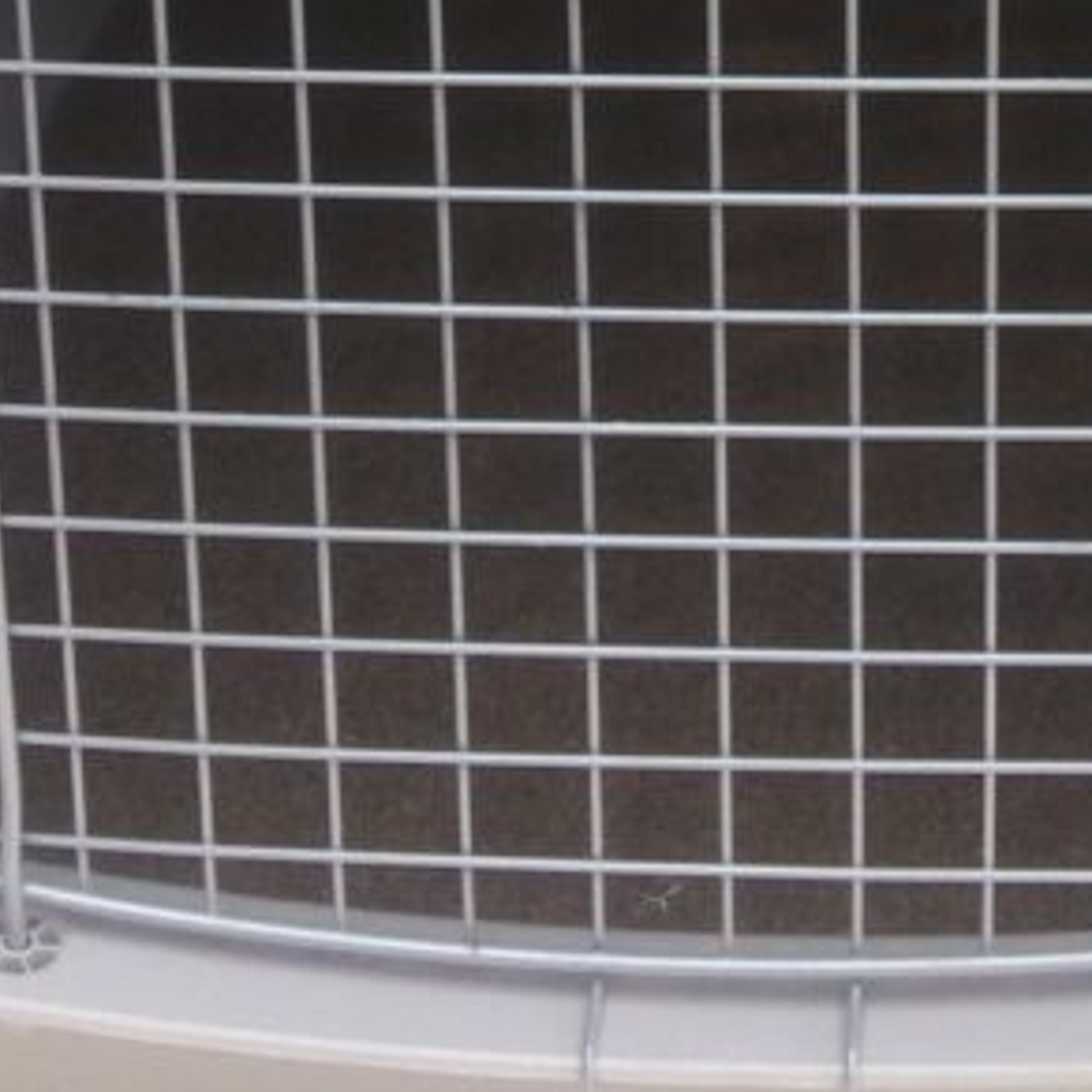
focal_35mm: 90
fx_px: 3212
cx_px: 879
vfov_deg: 17.3
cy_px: -576
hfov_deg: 19.1
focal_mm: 4.15
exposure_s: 1/50
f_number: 2.2
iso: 50
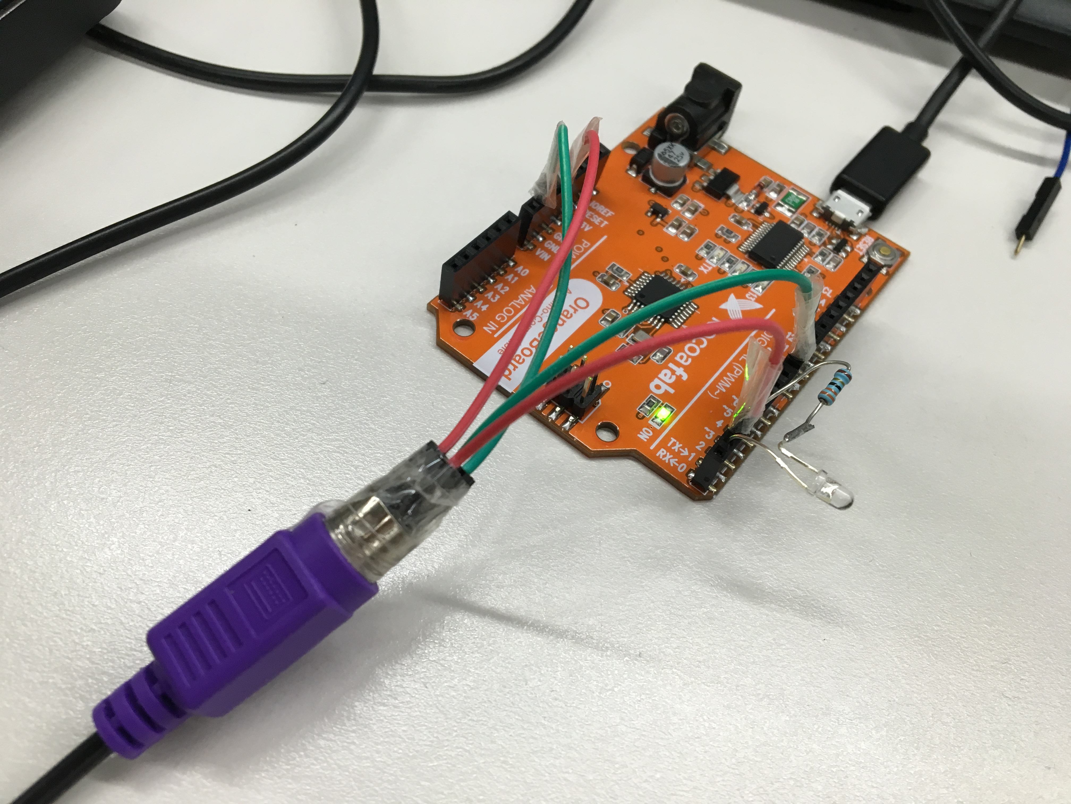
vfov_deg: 48.2
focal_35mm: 29
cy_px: 402
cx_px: 536
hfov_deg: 61.7
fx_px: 897
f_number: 2.2
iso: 32
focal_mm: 4.15
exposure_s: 1/30
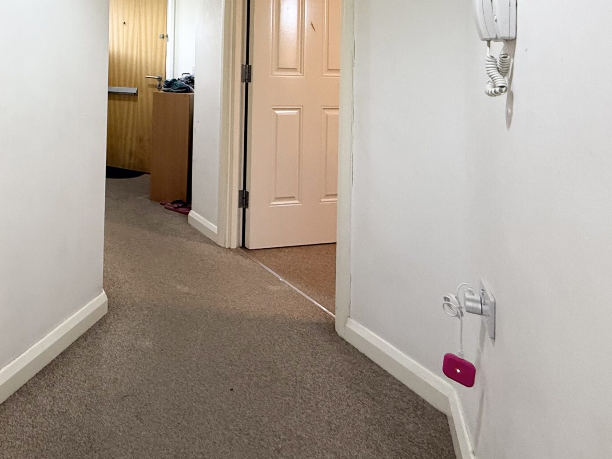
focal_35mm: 26
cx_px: 82
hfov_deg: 59.2
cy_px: 66
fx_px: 460
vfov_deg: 48.7
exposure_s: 1/100
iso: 250
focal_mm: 2.22
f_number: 2.2
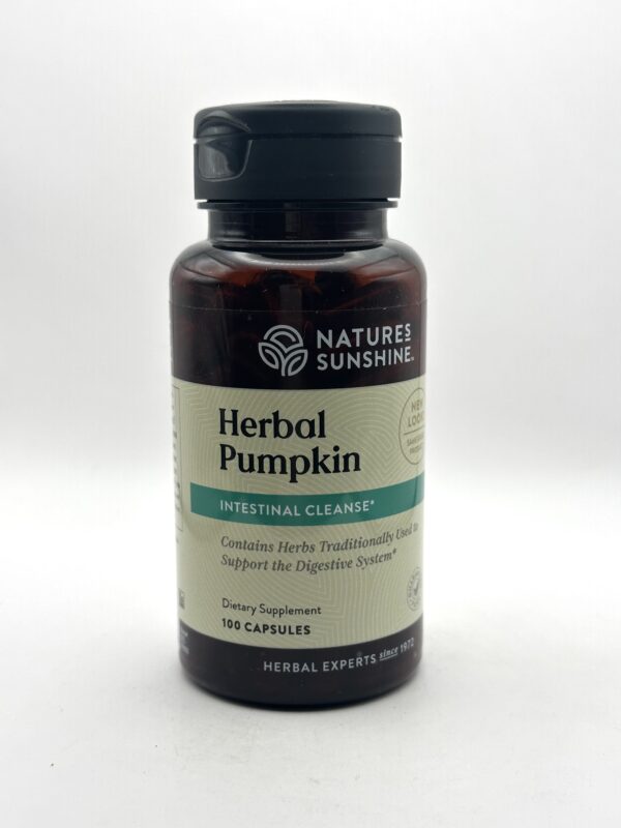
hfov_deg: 30.3
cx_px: 310
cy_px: 414
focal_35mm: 48
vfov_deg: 39.7
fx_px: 1148
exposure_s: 1/325
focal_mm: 6.86
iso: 64
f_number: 1.78
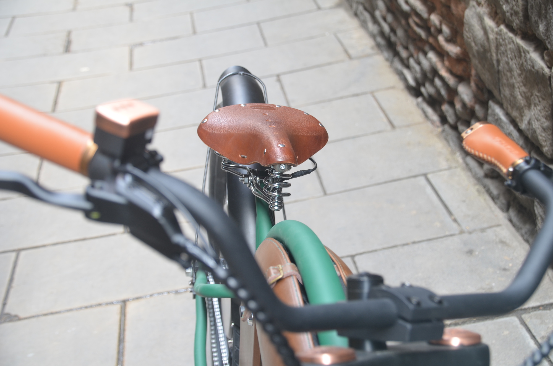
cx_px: 276
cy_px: 183
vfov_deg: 19.6
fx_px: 1058
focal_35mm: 69
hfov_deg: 29.3
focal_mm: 46
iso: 200
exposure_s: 1/20
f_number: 4.8
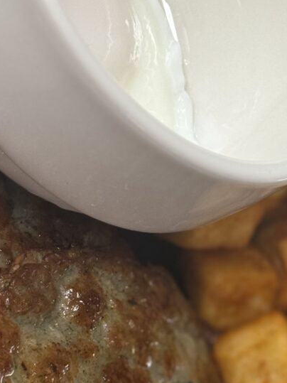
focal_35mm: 152
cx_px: 219
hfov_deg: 9.7
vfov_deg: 13.0
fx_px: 1681
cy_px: 218
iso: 80
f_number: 1.78
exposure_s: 1/60
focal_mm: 6.86
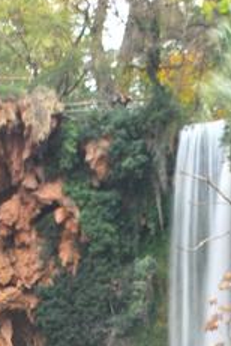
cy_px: 802
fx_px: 2025
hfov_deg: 6.5
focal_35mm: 211
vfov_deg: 8.9
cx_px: 112
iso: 100
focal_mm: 30
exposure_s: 1/4
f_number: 7.1
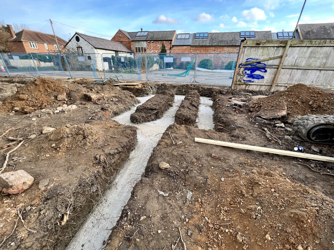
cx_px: 167
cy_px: 125
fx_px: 125
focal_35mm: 13
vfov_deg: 89.9
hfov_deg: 106.2
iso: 32
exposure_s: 1/173
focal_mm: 1.57
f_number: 1.8
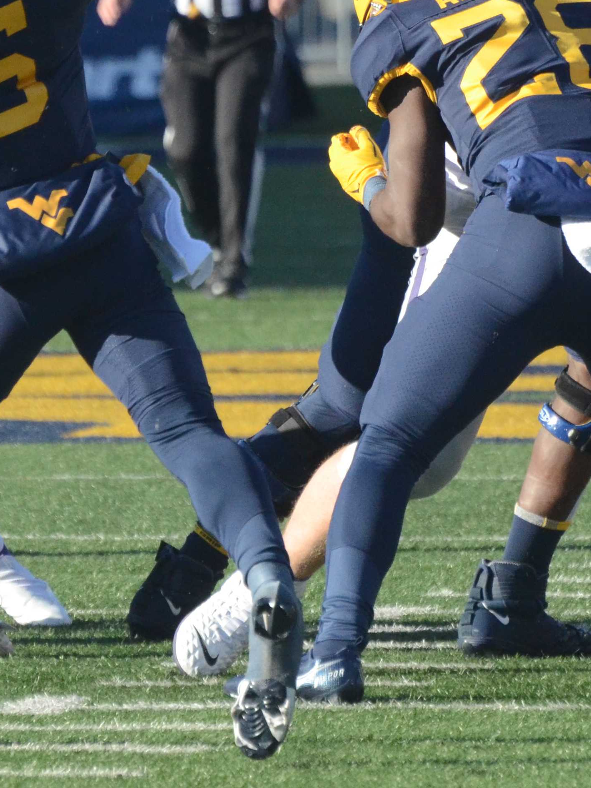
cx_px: 111
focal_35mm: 862
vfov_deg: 2.3
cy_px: 222
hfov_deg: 1.7
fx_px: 19629
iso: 1600
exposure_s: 1/3200
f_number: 5.3
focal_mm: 230
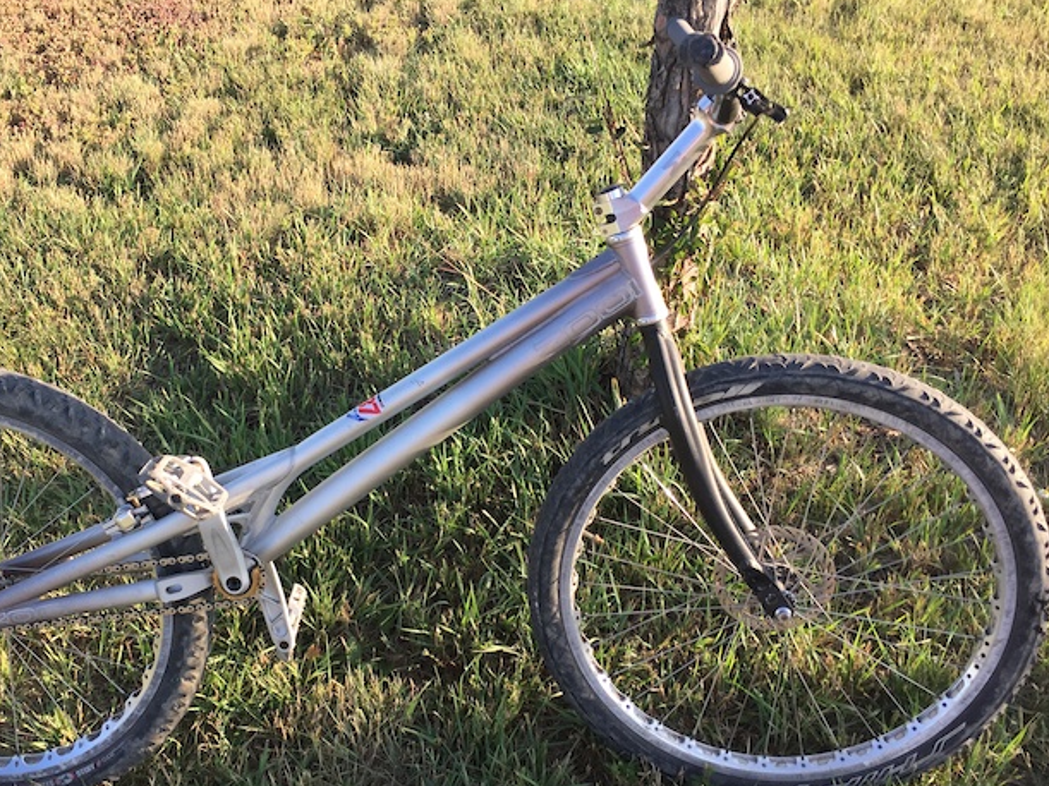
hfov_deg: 48.5
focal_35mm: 38
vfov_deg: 37.7
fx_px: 1151
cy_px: 443
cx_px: 397
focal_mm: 4.15
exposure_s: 1/353
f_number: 2.2
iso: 32
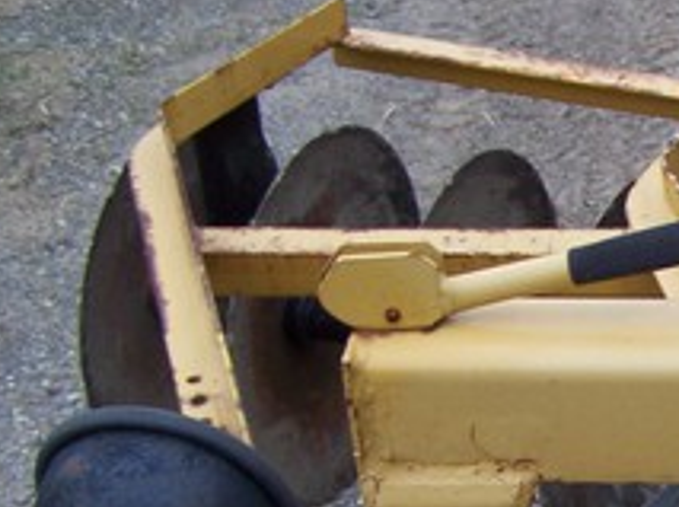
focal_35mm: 123
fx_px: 2409
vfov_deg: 11.8
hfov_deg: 14.8
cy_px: 542
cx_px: 1046
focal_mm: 6.3
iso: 64
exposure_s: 1/25
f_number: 2.8
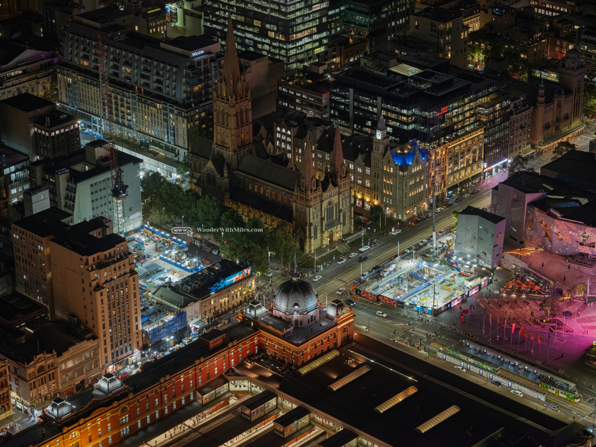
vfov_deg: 17.0
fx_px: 1498
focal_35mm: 87
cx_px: 298
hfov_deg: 22.5
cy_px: 224
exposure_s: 1/18
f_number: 2
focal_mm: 110
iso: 800
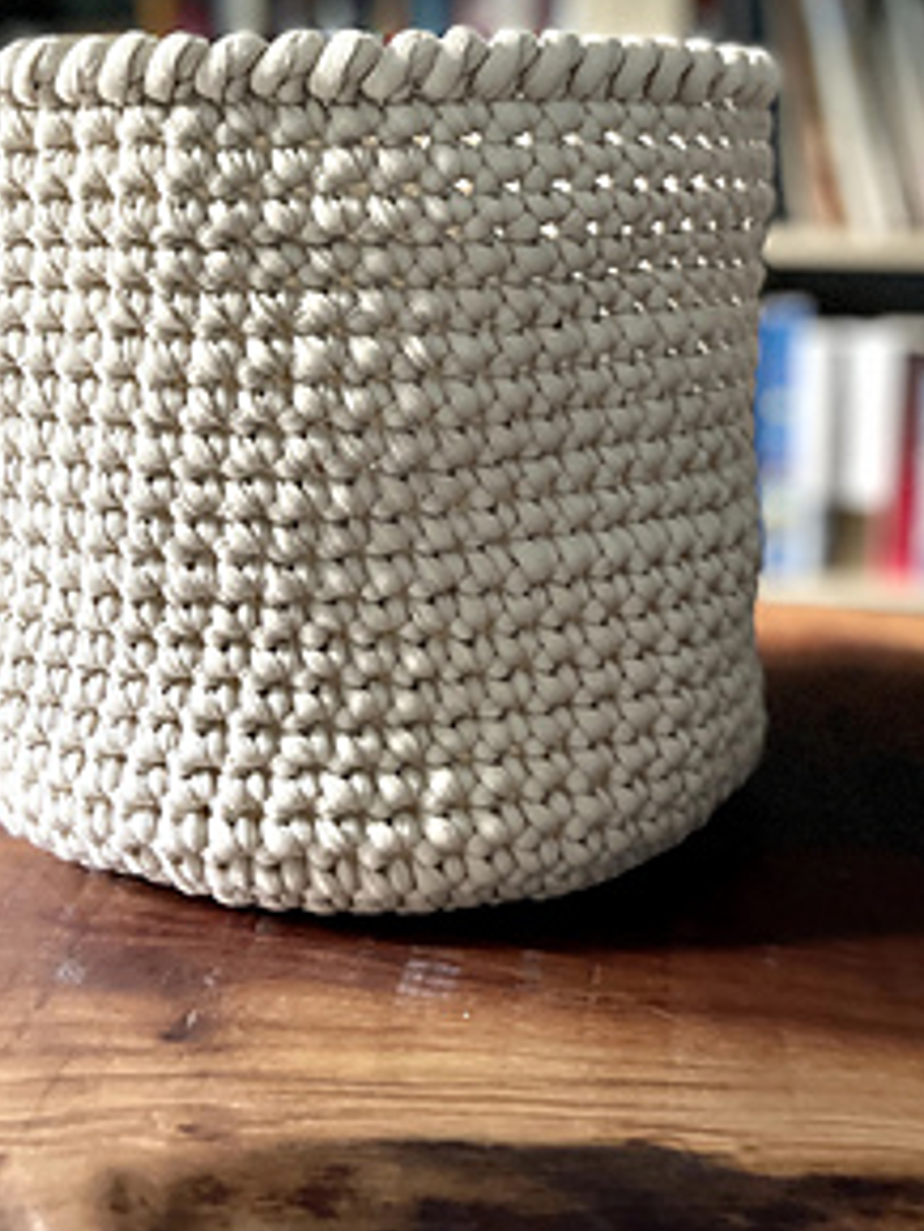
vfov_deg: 41.2
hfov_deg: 32.1
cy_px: 358
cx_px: 356
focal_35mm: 45
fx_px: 1600
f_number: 1.6
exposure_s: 1/33
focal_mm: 5.1
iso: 640
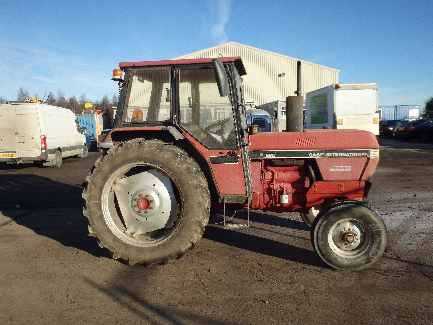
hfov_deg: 63.4
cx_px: 216
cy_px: 162
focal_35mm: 28
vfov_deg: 49.7
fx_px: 350
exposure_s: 1/100
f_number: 11
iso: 125
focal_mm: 5
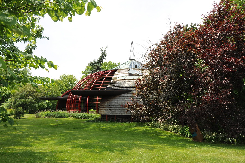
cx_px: 122
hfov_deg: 49.6
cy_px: 82
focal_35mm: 39
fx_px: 265
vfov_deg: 34.1
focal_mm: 26
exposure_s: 1/125
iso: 200
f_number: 10
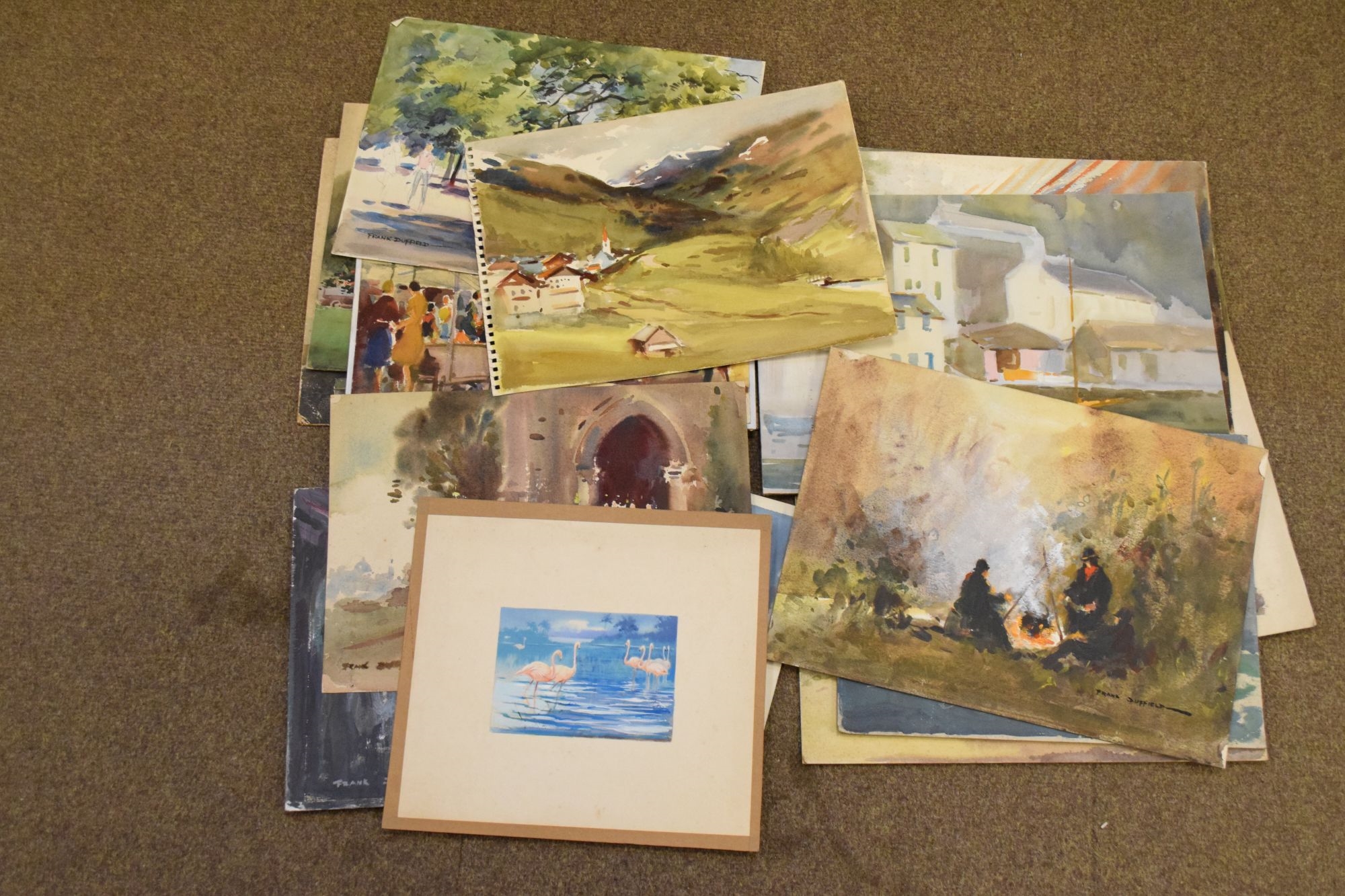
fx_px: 1457
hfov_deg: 49.6
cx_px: 672
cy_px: 448
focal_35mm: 39
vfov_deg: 34.2
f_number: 5.6
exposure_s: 1/125
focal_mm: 26
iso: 3200
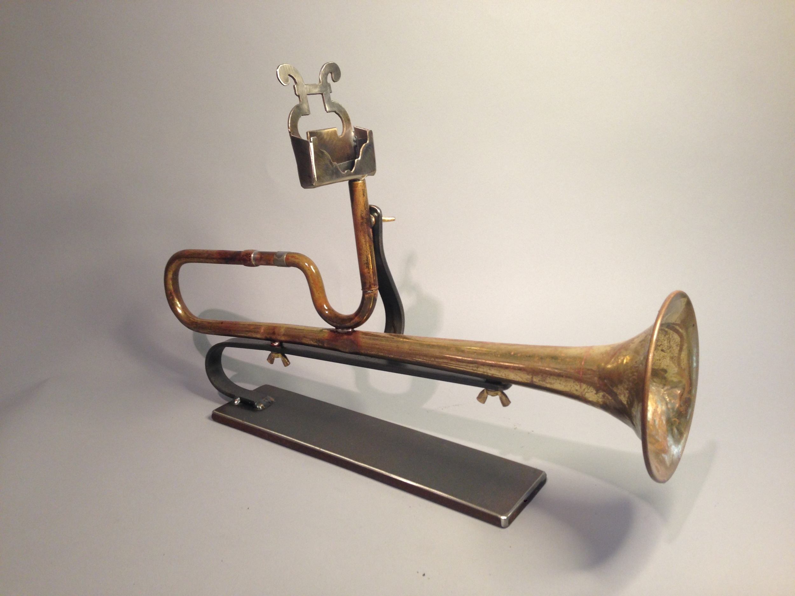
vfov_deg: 42.9
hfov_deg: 55.4
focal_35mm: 33
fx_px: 758
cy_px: 298
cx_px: 398
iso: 80
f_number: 2.4
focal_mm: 4.13
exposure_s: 1/20
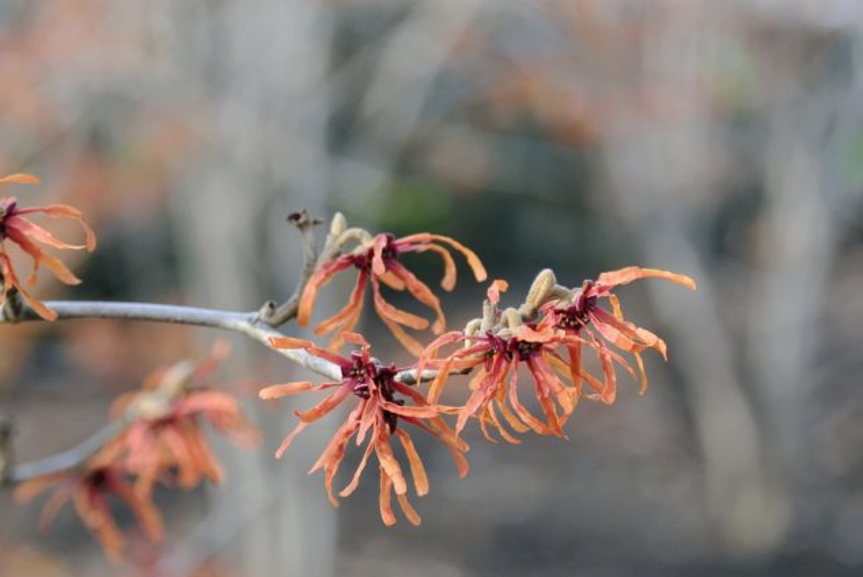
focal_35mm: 179
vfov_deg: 7.7
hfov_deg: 11.5
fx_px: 4296
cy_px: 313
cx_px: 245
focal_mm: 41.2
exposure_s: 1/125
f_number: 4
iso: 100
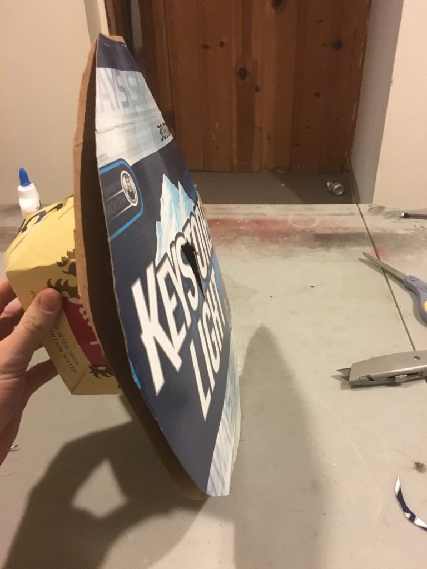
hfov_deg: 48.2
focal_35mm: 29
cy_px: 284
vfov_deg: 61.7
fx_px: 477
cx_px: 214
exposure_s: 1/15
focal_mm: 4.15
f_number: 2.2
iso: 320
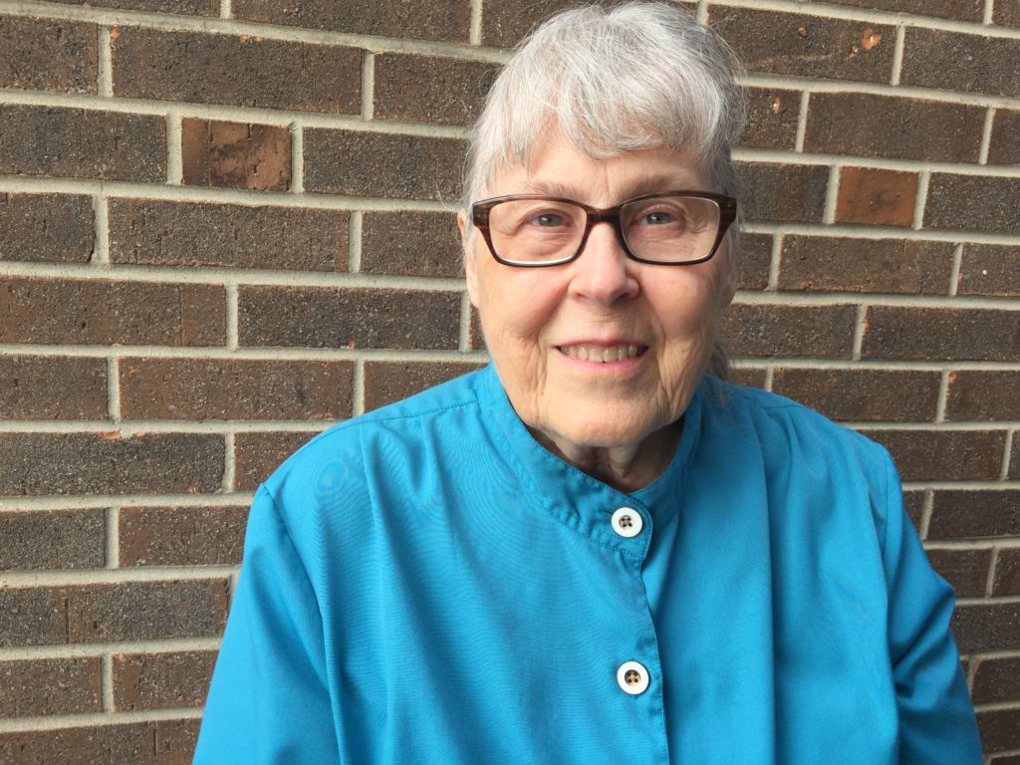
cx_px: 510
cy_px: 382
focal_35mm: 29
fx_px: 855
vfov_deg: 48.2
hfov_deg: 61.7
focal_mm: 4.15
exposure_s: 1/430
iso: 32
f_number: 2.2
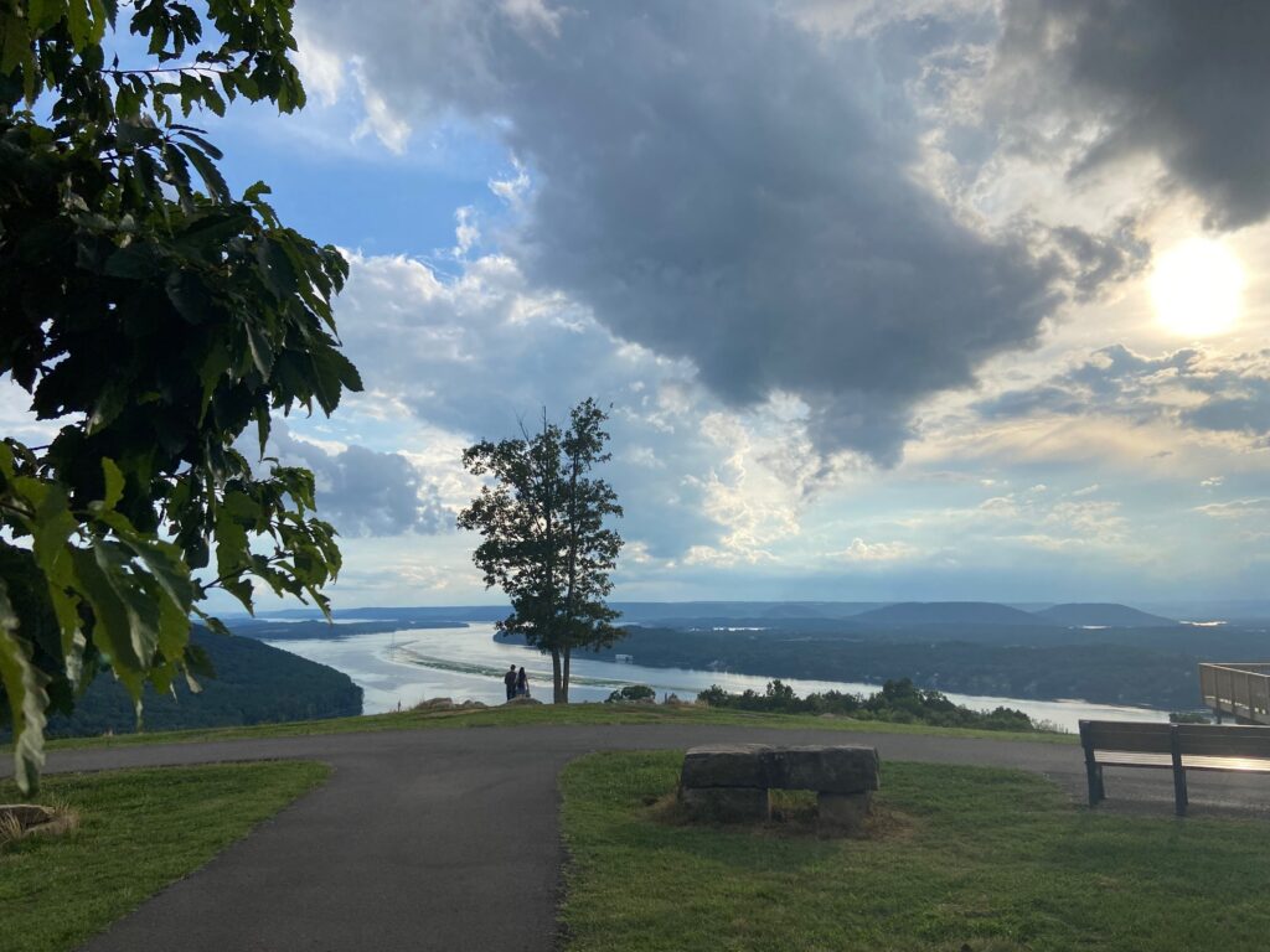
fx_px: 954
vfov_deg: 53.1
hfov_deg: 67.3
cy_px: 476
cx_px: 635
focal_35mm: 26
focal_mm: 4.25
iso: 32
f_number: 1.8
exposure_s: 1/2817
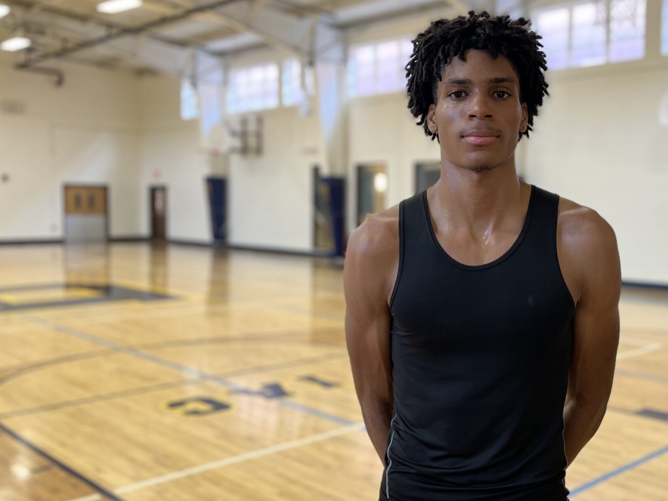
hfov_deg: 47.0
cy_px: 242
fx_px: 753
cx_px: 452
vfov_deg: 36.8
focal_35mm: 39
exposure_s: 1/60
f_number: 1.6
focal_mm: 5.1
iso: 100
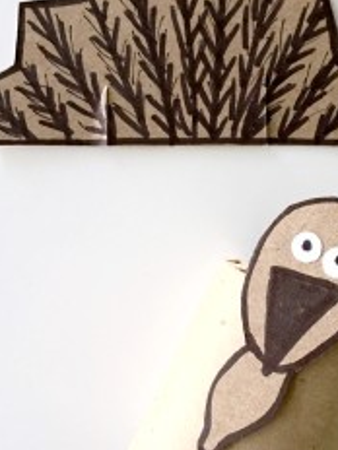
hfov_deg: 29.0
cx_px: 212
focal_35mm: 50
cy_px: 248
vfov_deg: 38.1
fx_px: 651
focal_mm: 4.15
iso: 160
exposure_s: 1/30
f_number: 2.2
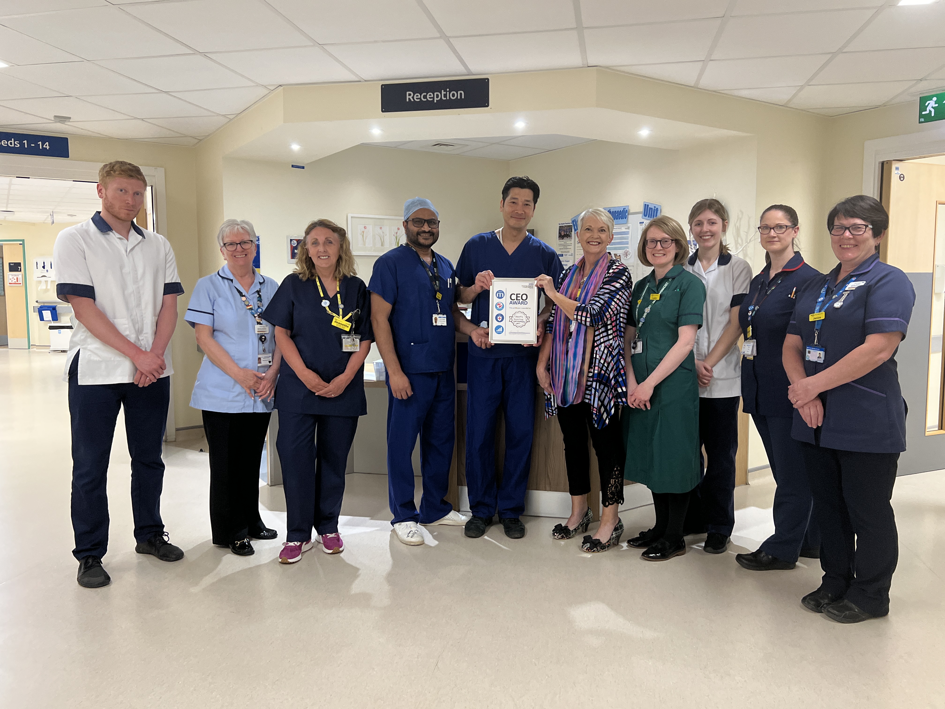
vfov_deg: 53.1
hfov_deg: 67.3
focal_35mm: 26
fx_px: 710
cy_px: 354
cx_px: 472
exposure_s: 1/50
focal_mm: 5.7
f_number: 1.5
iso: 200
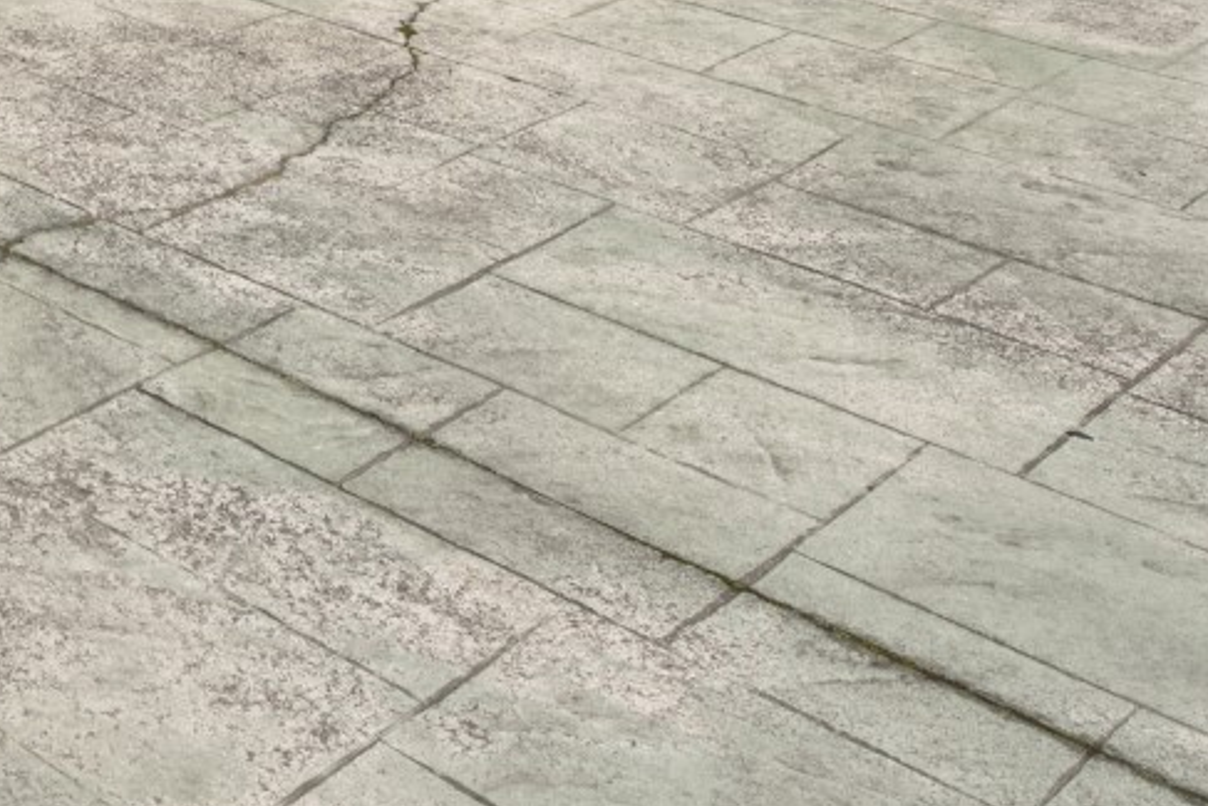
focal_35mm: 67
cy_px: -630
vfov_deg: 16.9
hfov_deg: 24.6
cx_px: -513
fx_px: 2249
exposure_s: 1/160
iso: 320
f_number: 9
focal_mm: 17
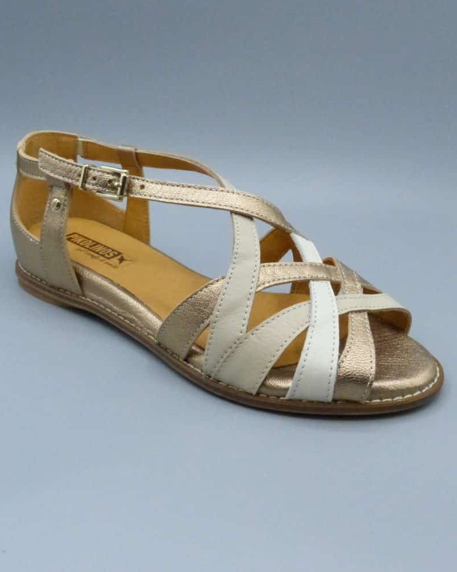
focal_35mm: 36
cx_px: 230
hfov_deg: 41.1
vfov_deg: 50.2
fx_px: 609
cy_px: 262
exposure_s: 1/1600
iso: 1600
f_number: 5.6
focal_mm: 6
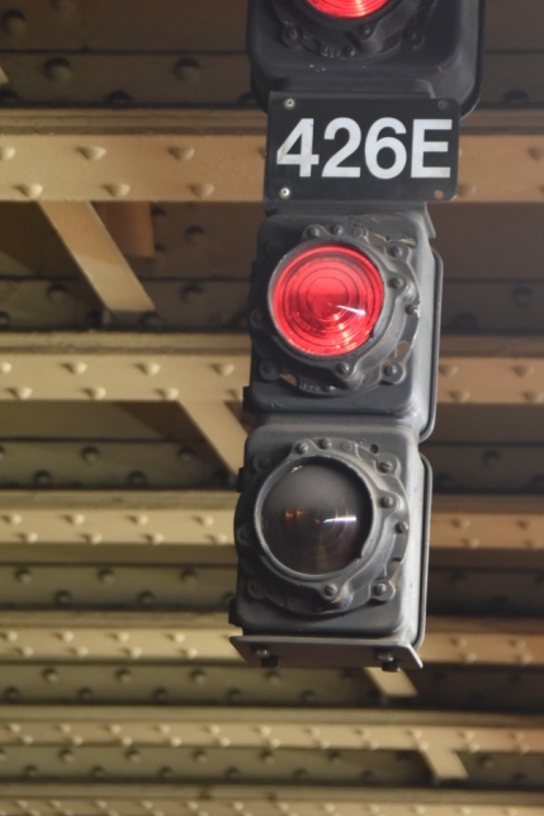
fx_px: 4327
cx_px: 358
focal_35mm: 191
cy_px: 168
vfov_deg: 10.7
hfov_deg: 7.2
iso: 800
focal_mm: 80
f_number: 5
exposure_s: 1/10
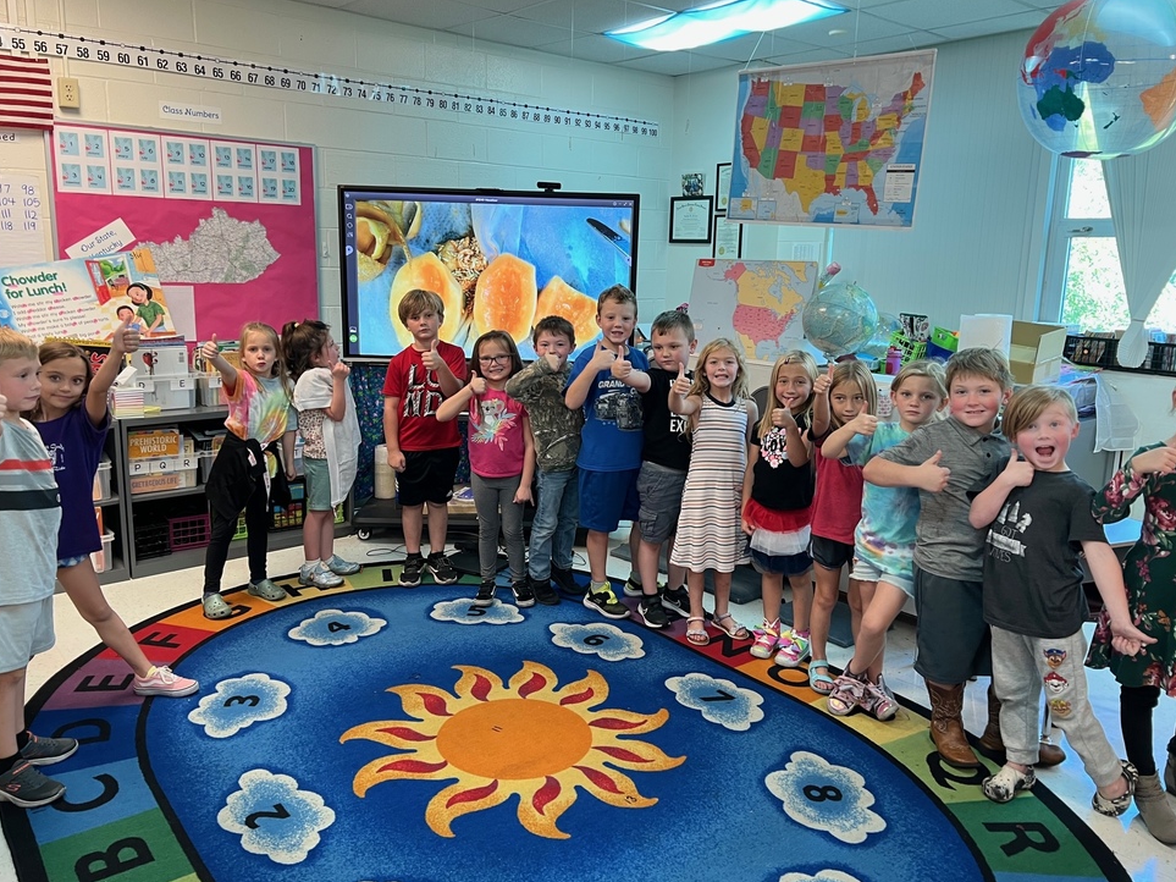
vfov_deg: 51.3
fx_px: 917
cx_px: 592
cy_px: 426
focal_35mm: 27
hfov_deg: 65.3
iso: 100
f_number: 1.5
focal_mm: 5.7
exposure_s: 1/60
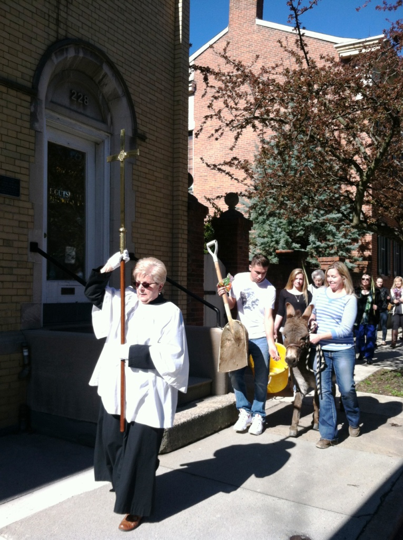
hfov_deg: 40.6
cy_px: 270
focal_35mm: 35
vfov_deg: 52.7
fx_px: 545
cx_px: 202
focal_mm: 3.85
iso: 80
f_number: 2.8
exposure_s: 1/811
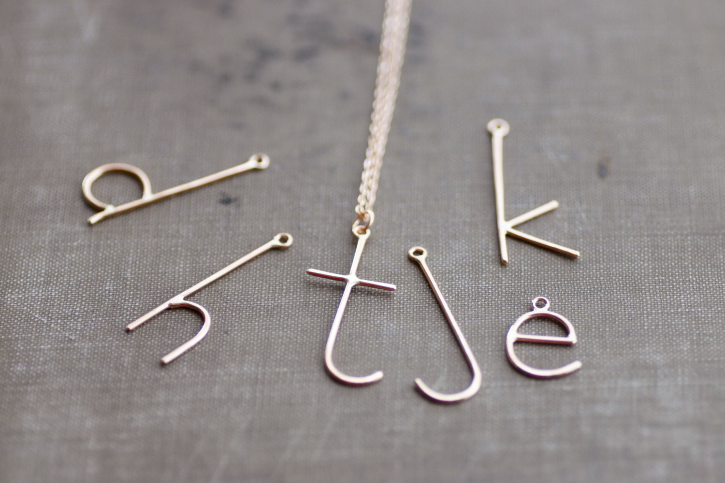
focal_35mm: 135
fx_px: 2719
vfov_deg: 10.2
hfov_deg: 15.2
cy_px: 242
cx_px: 362
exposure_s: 1/160
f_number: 3.5
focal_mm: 90
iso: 400
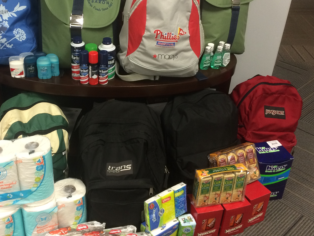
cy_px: 98
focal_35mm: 44
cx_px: 103
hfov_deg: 42.3
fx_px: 399
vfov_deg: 32.8
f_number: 2.2
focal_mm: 4.15
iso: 125
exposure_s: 1/30
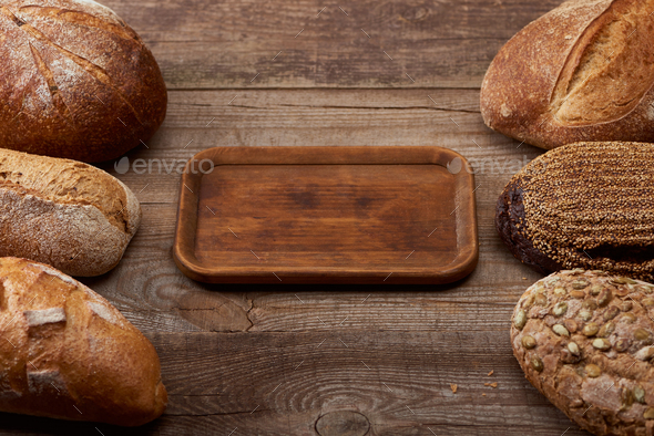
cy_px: 218
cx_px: 327
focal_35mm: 105
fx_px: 1908
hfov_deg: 19.4
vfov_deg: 13.1
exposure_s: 1/200
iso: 100
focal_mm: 105
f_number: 9
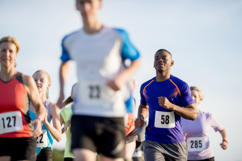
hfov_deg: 10.3
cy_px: 80
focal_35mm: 200
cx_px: 121
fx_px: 1344
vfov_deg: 6.9
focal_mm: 200
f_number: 2
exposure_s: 1/3200
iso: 125
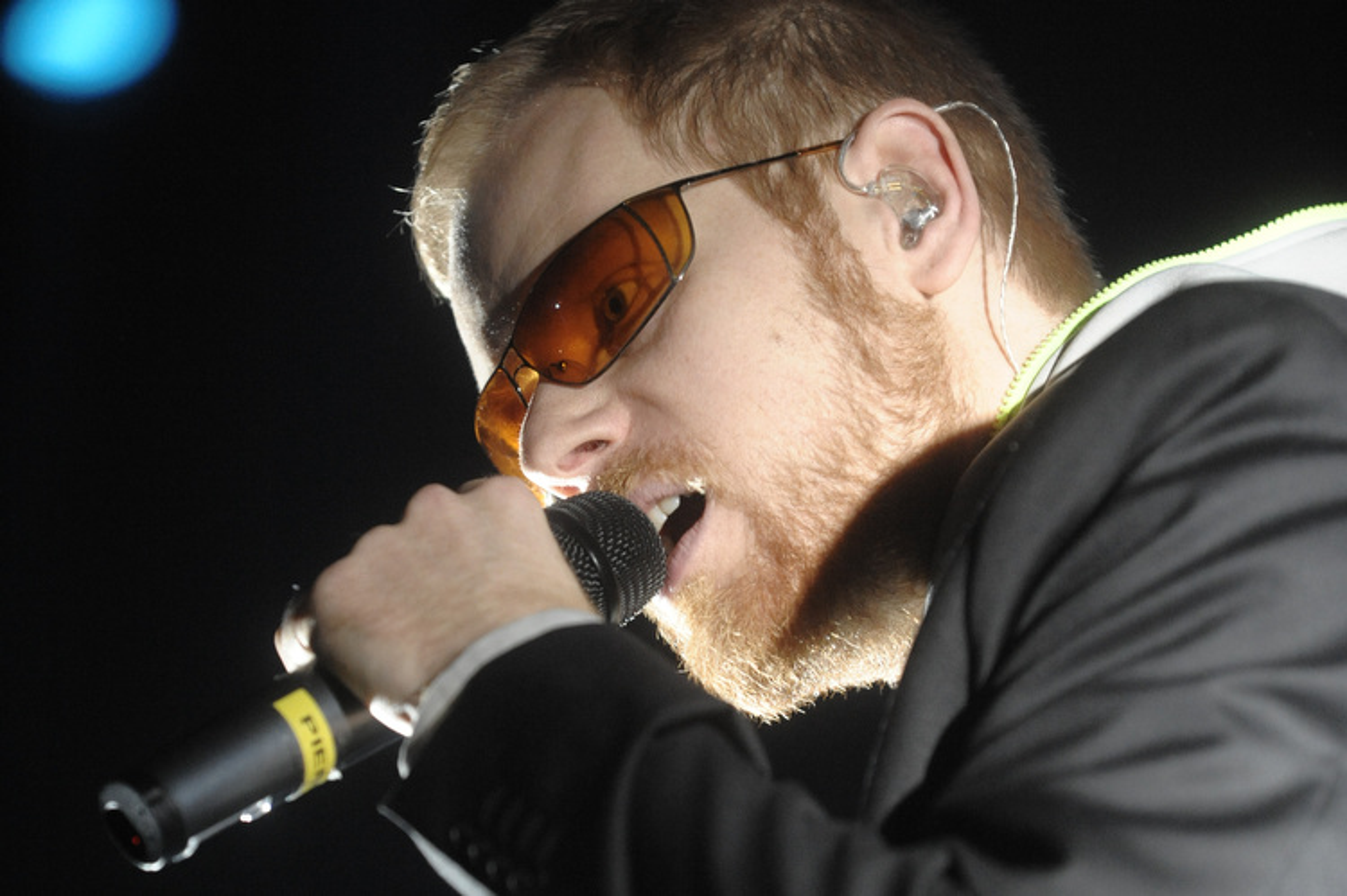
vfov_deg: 8.8
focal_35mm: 155
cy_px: 448
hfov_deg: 13.3
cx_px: 674
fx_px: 5796
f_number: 2.8
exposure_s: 1/400
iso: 3200
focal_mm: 155
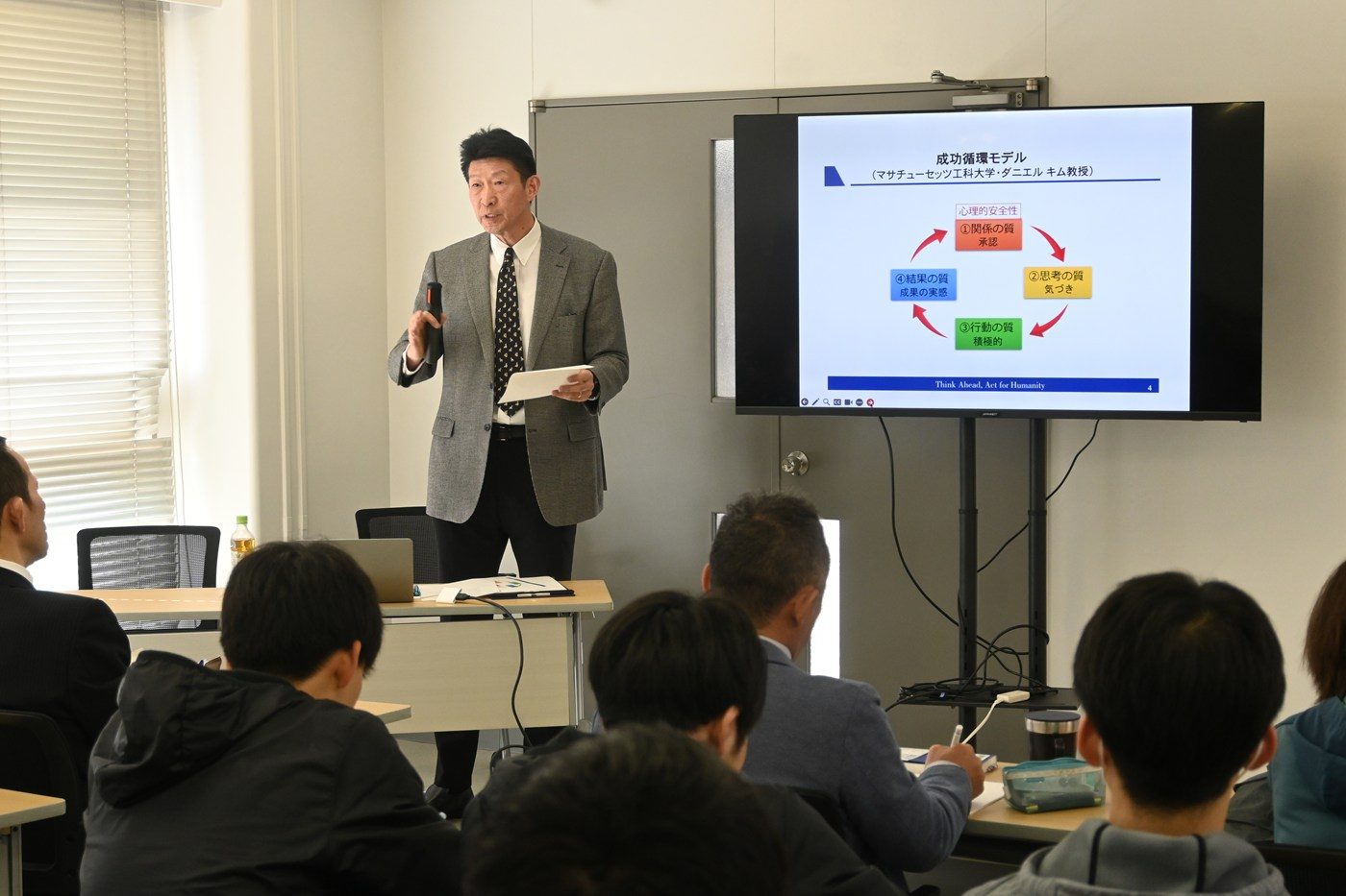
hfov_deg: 35.1
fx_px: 2131
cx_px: 673
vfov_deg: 23.8
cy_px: 448
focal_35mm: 57
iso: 800
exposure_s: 1/125
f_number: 5.6
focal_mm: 38
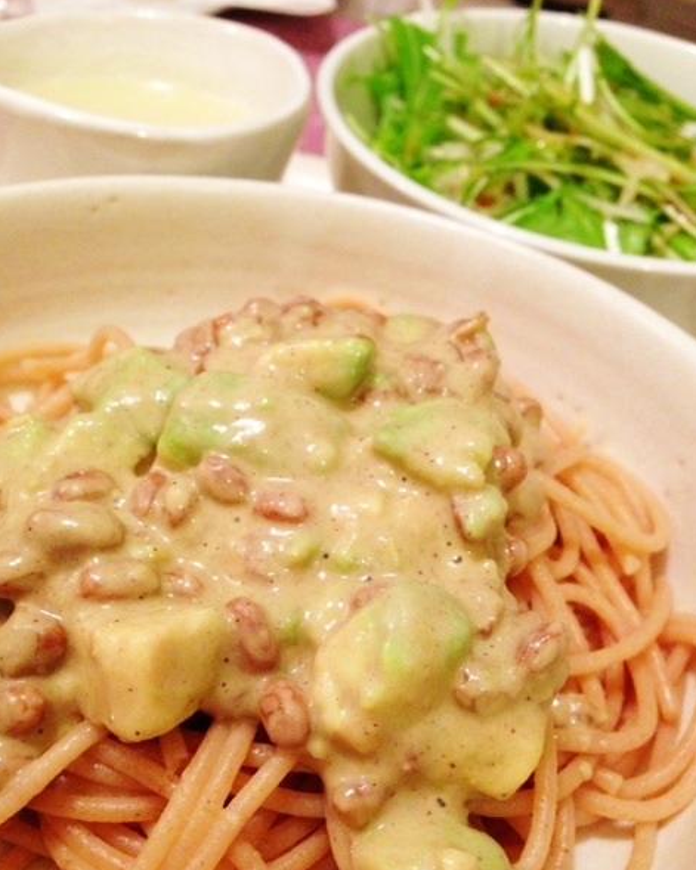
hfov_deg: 42.2
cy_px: 468
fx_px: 901
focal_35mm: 35
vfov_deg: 51.5
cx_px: 350
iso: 250
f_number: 2.4
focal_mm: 4.13
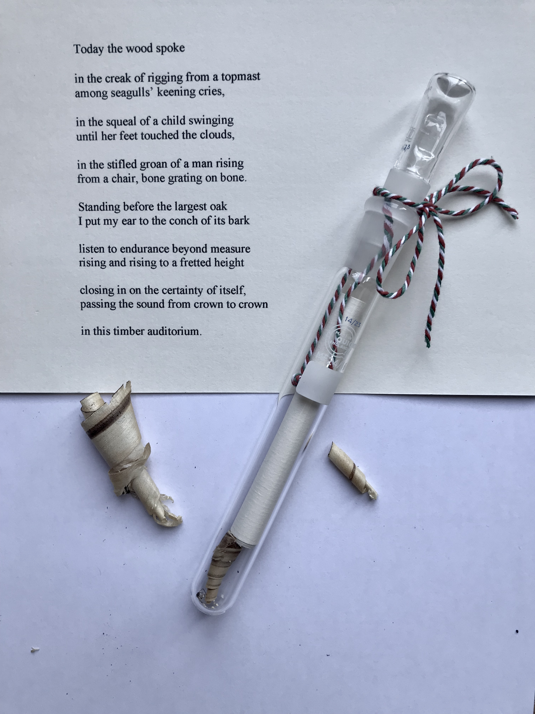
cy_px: 357
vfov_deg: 63.4
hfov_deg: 49.7
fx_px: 577
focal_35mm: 28
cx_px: 268
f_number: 1.8
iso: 25
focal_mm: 3.99
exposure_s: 1/100
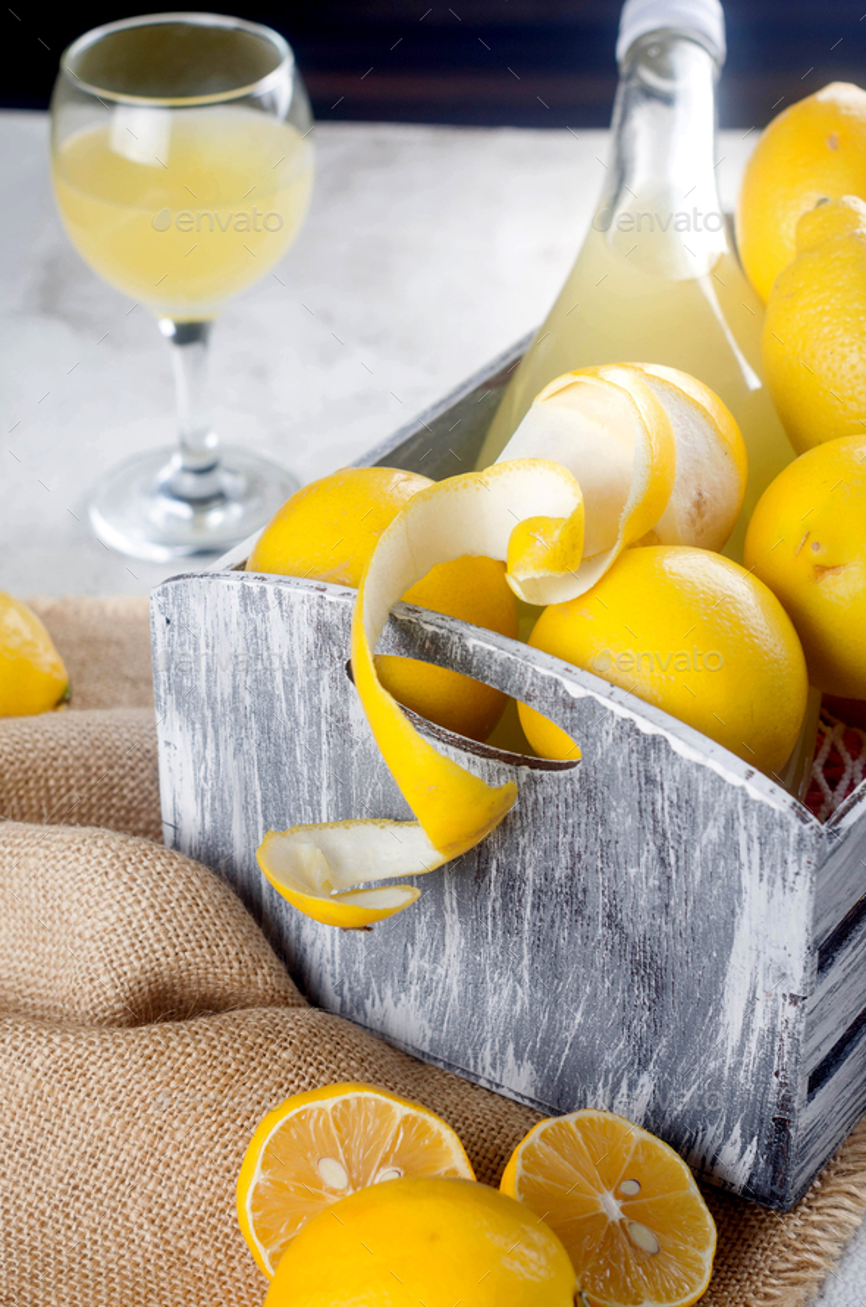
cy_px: 654
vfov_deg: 27.0
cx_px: 433
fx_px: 2719
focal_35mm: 75
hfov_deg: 18.1
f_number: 6.3
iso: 100
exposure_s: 1/100
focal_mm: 50
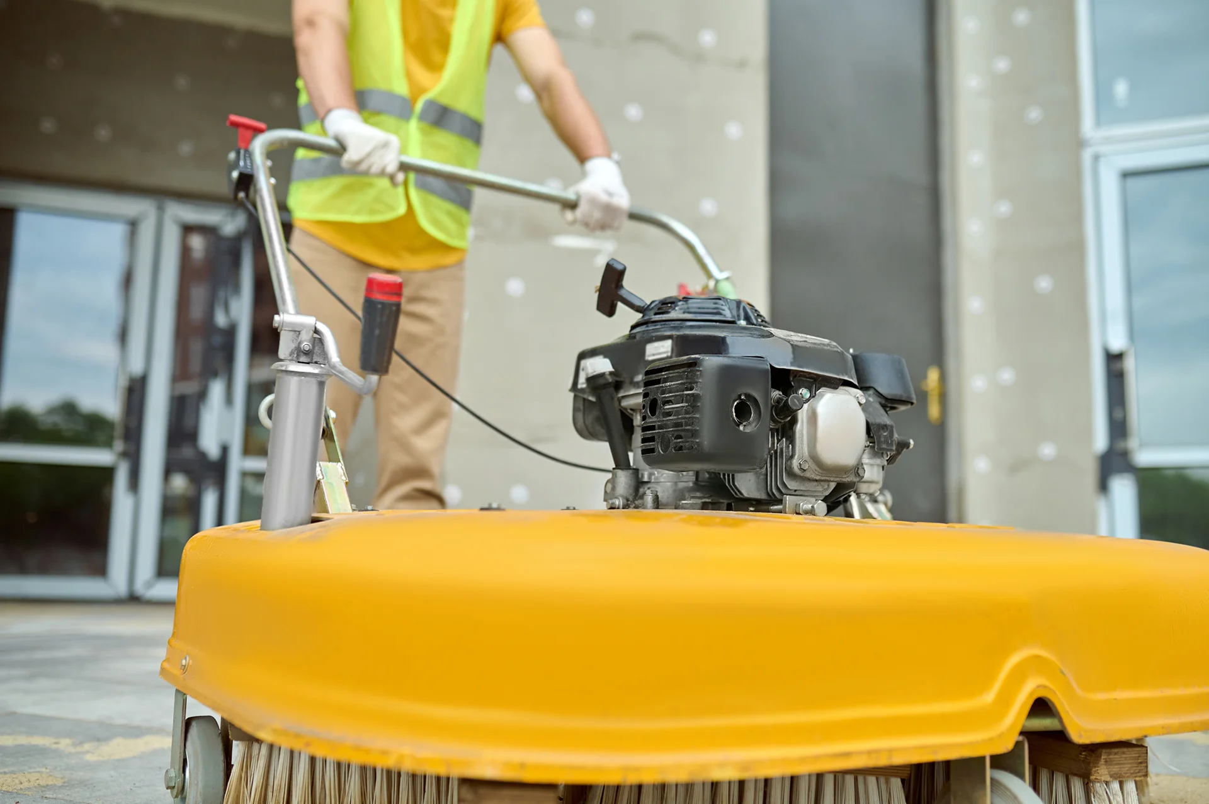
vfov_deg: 37.8
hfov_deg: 54.5
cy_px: 402
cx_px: 604
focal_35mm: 35
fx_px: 1174
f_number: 2.5
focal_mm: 35
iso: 500
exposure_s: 1/800
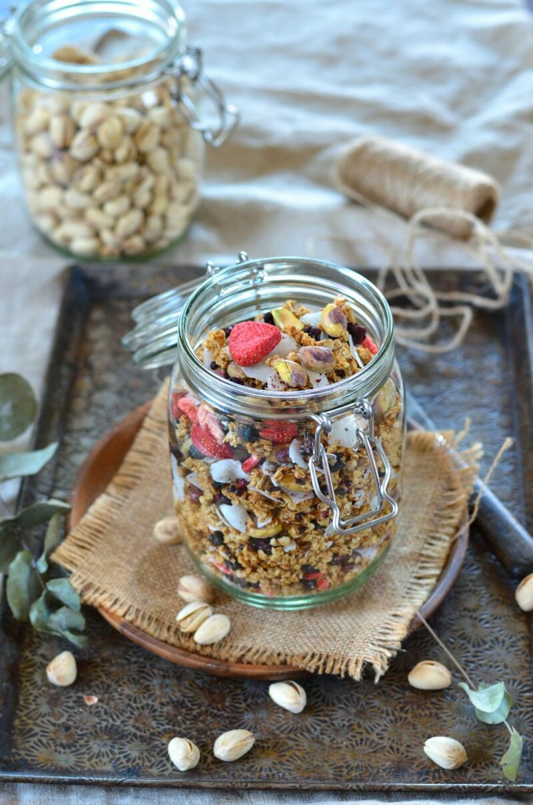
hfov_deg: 18.1
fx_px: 1673
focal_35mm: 75
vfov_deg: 27.0
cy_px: 402
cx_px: 266
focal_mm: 50
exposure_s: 1/60
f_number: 4
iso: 560
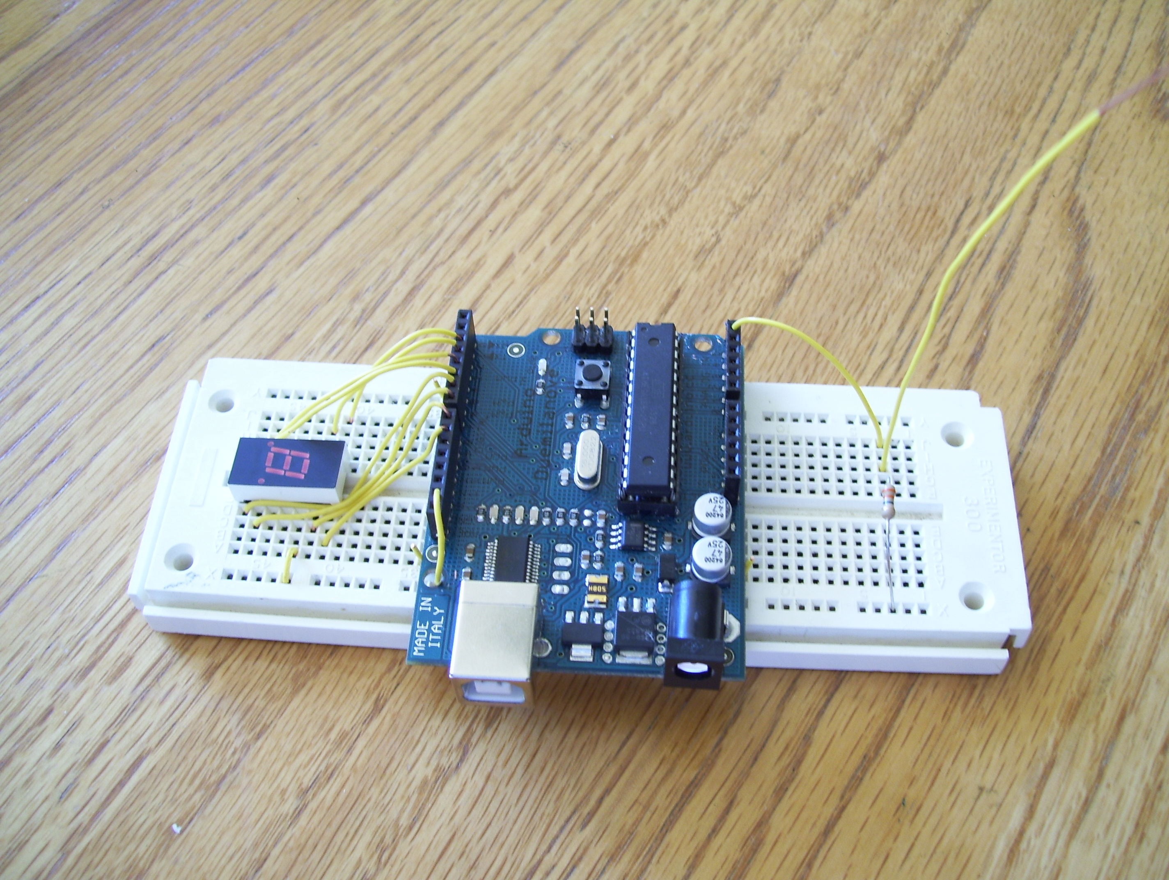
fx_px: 1217
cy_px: 440
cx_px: 584
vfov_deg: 39.7
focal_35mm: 36
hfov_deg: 51.3
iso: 80
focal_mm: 6
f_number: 2.7
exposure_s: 1/40
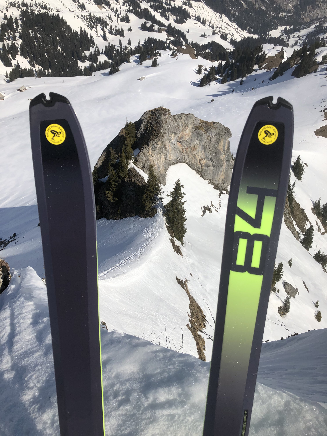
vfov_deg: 63.4
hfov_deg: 49.7
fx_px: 353
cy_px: 218
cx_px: 164
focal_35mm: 28
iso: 20
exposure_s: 1/6024
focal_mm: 3.99
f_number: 1.8
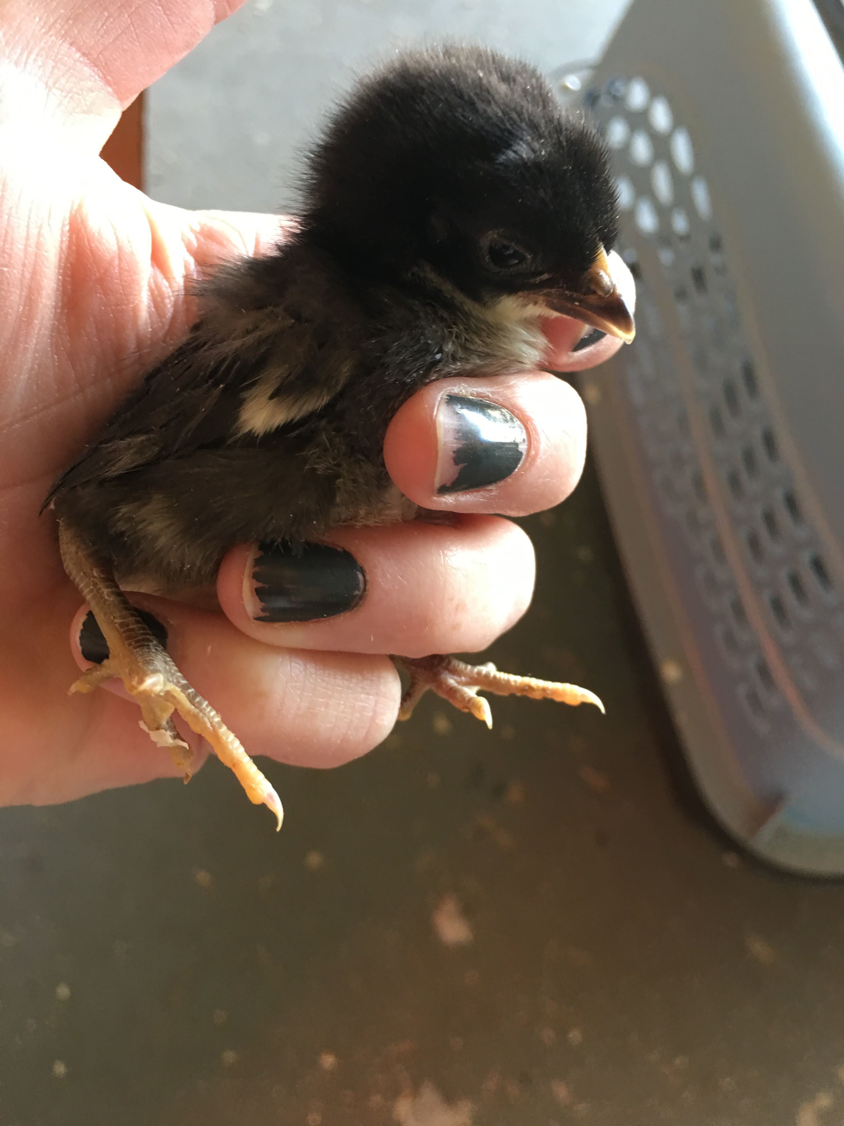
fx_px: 943
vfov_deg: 61.7
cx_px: 422
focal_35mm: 29
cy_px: 563
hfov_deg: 48.2
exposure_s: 1/15
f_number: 2.2
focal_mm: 4.15
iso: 40
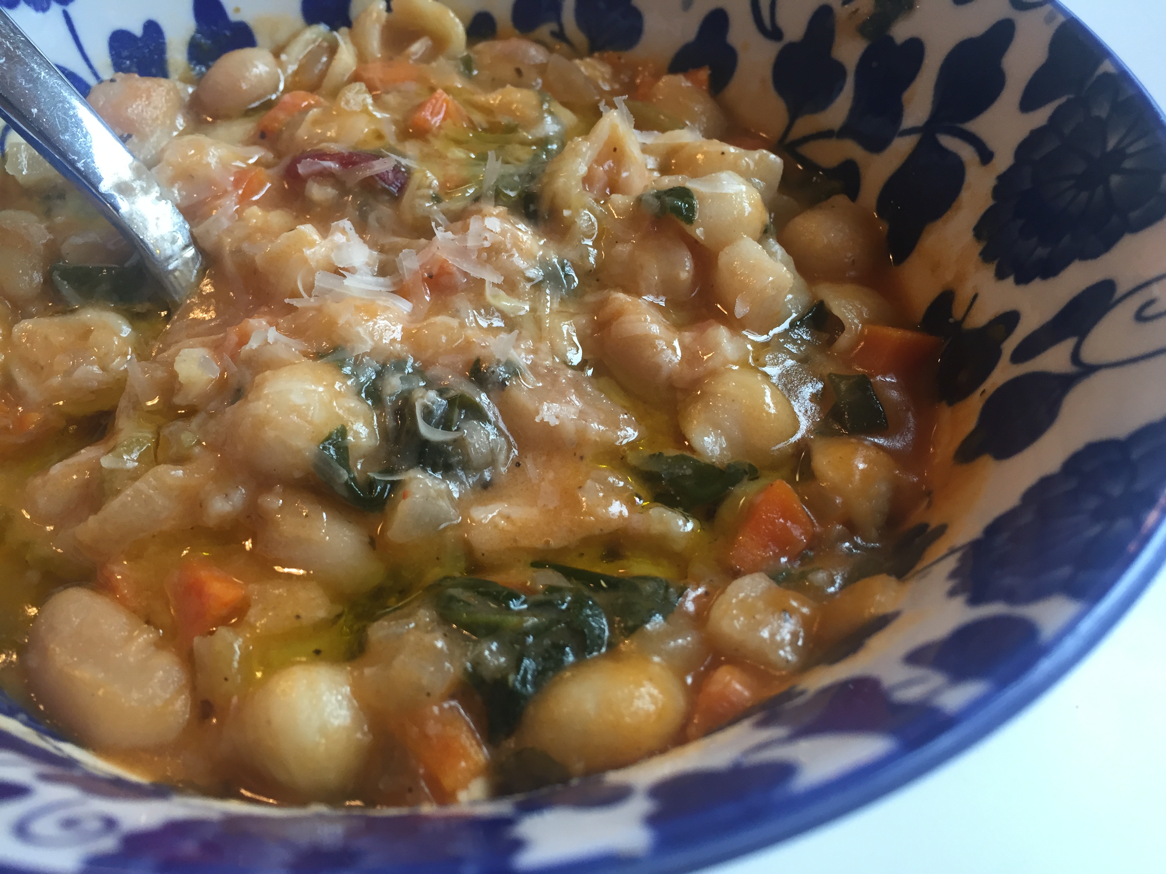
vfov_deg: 48.2
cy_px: 437
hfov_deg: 61.7
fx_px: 977
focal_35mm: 29
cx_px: 583
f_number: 2.2
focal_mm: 4.15
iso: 80
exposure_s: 1/30
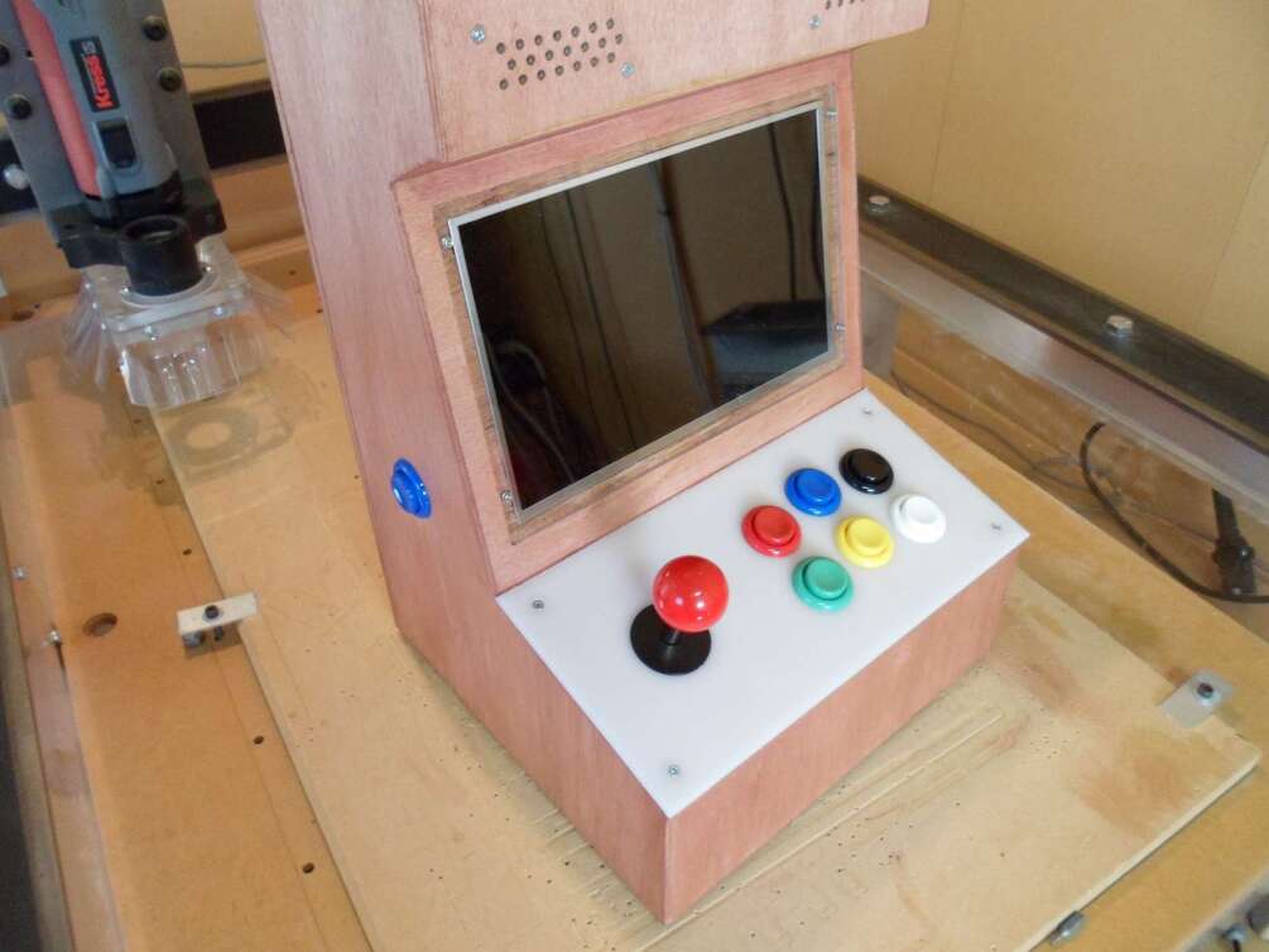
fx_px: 953
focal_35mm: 26
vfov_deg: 53.1
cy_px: 476
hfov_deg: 67.3
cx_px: 634
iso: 400
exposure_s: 1/20
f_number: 3.3
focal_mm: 4.9
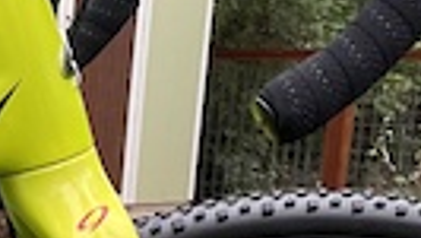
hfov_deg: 11.1
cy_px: 425
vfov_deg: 6.9
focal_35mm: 171
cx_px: -487
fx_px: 1910
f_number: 1.6
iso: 64
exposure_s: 1/121
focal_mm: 4.2
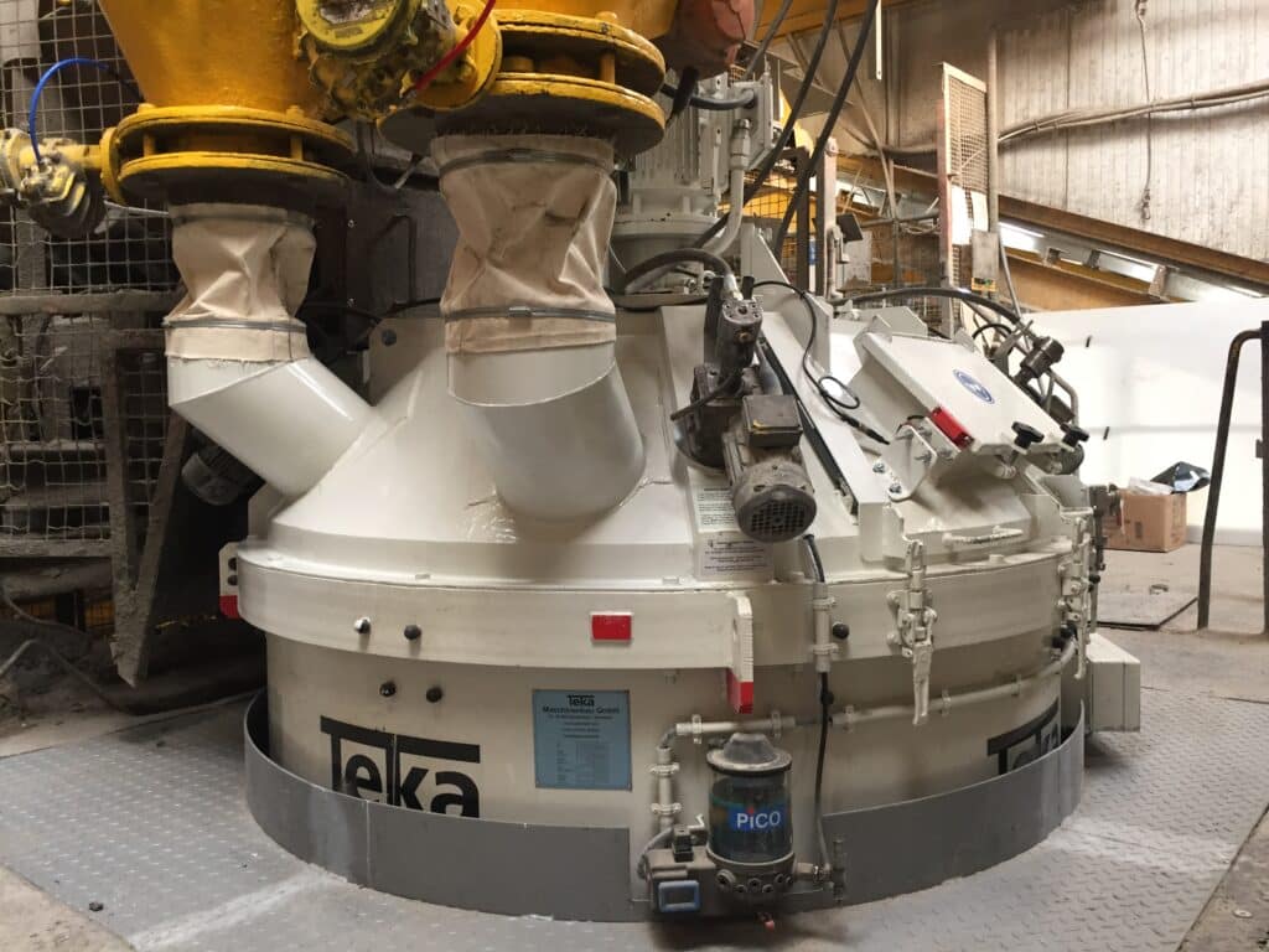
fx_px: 1063
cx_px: 634
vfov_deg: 48.2
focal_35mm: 29
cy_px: 476
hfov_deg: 61.7
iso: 64
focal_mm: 4.15
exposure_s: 1/33
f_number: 2.2
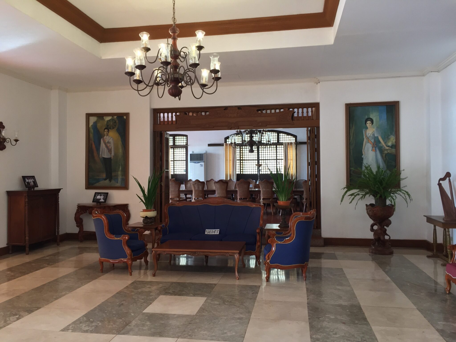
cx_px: 228
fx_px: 382
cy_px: 171
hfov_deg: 61.7
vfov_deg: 48.2
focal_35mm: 29
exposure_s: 1/30
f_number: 2.2
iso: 80
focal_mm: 4.15
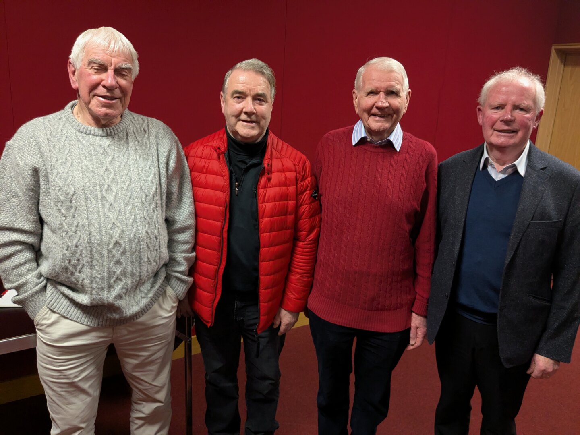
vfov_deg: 51.4
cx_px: 290
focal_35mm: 27
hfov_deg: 65.3
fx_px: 452
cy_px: 218
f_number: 1.73
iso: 503
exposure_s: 1/50
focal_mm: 4.38
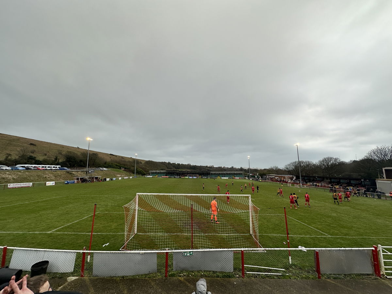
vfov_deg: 85.7
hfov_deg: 102.1
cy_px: 147
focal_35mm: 14
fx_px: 159
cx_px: 196
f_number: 2.2
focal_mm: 2.22
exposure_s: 1/192
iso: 40
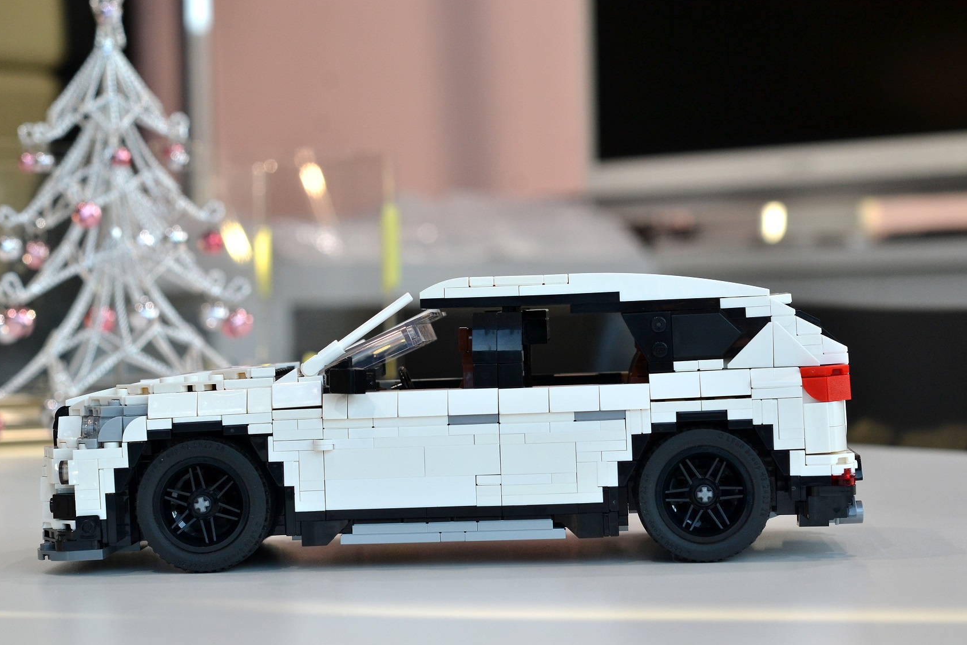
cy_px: 317
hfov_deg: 22.1
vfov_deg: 14.9
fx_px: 2471
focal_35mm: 92
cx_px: 482
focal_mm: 60
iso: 400
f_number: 7.1
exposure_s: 1/200
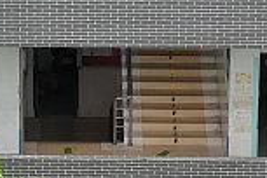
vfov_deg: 6.1
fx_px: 1624
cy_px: -150
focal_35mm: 219
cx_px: -40
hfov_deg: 9.3
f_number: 4.5
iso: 100
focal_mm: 10.26
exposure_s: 1/100
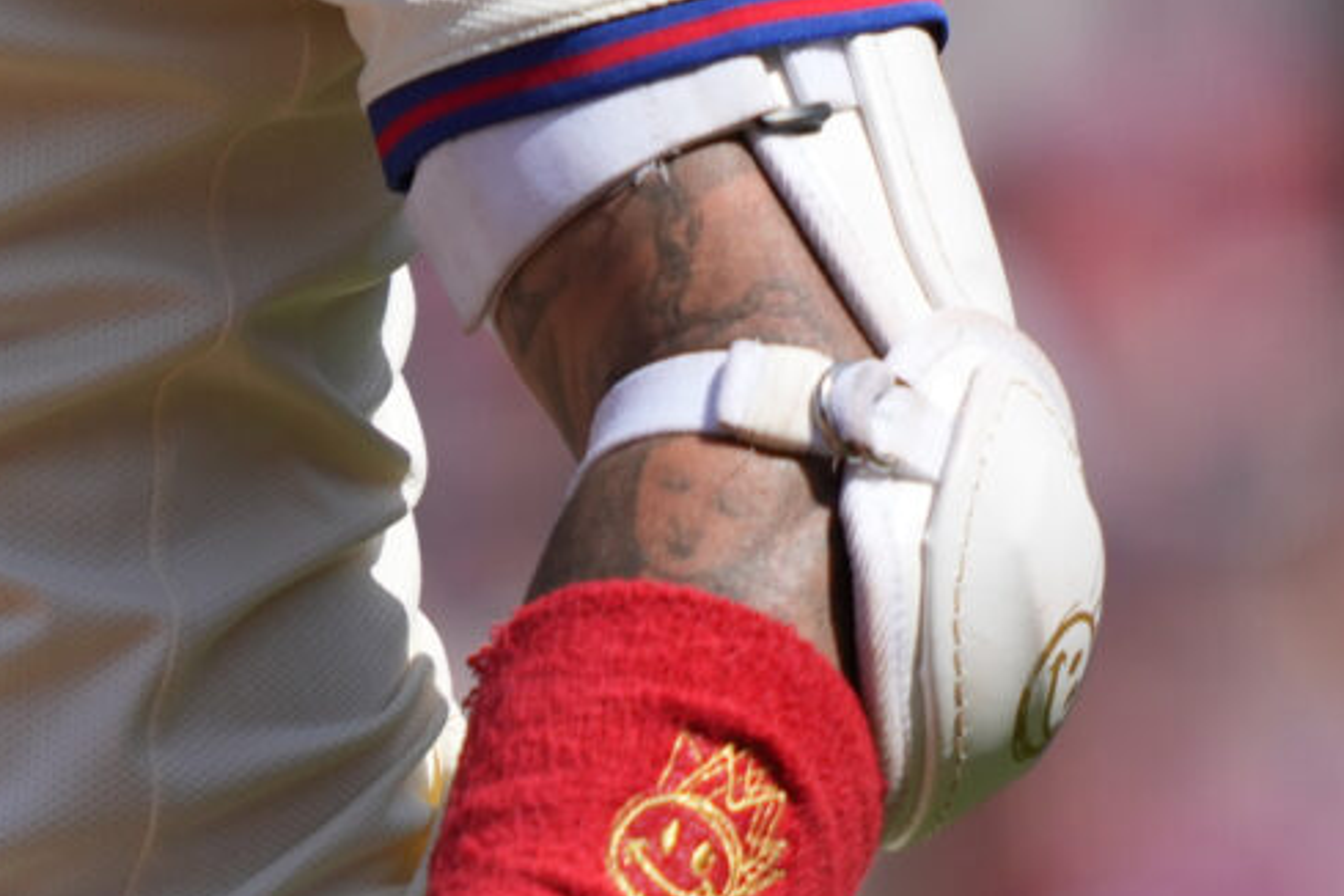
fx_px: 78095
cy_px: -656
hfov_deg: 1.0
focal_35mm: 2092
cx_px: -1267
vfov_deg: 0.7
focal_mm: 400
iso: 200
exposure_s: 1/4000
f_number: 2.8
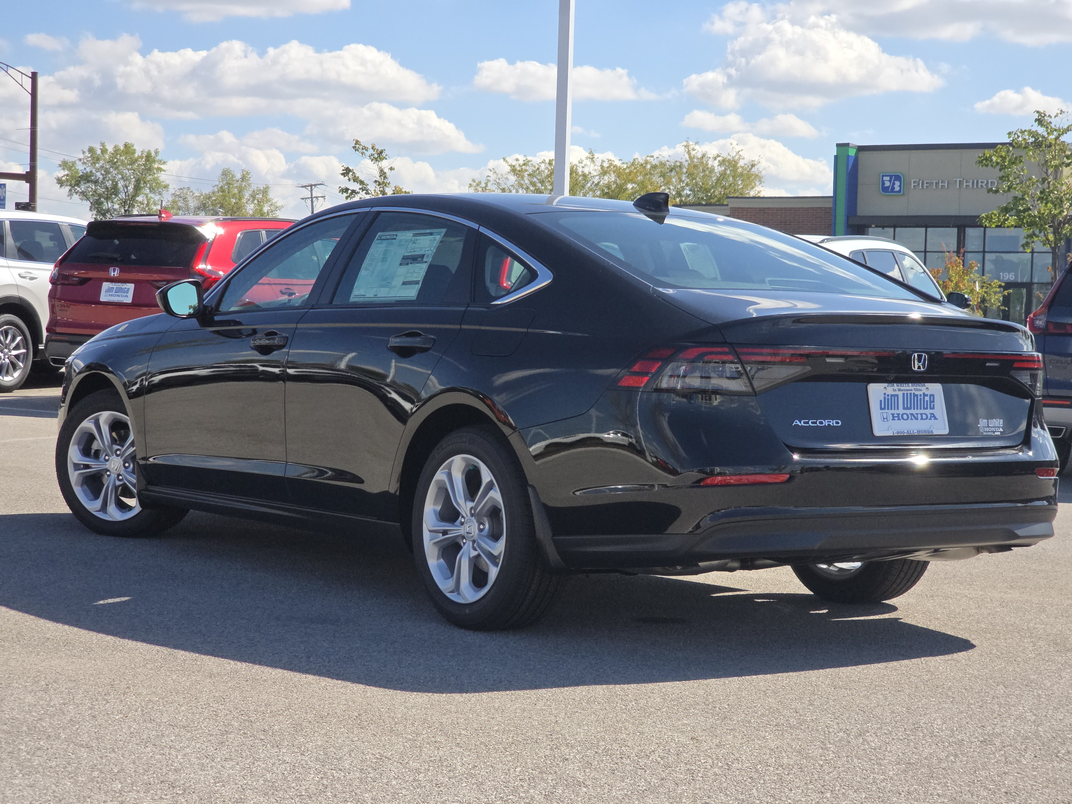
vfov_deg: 21.3
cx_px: 536
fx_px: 2137
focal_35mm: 69
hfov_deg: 28.2
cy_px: 402
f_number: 2.4
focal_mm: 7.9
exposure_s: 1/2122
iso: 50
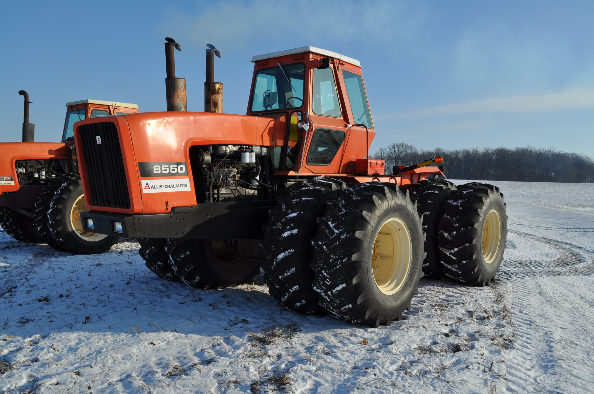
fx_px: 544
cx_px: 297
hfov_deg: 57.3
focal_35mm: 33
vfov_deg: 39.9
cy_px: 197
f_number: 10
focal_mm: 22
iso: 200
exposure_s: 1/400
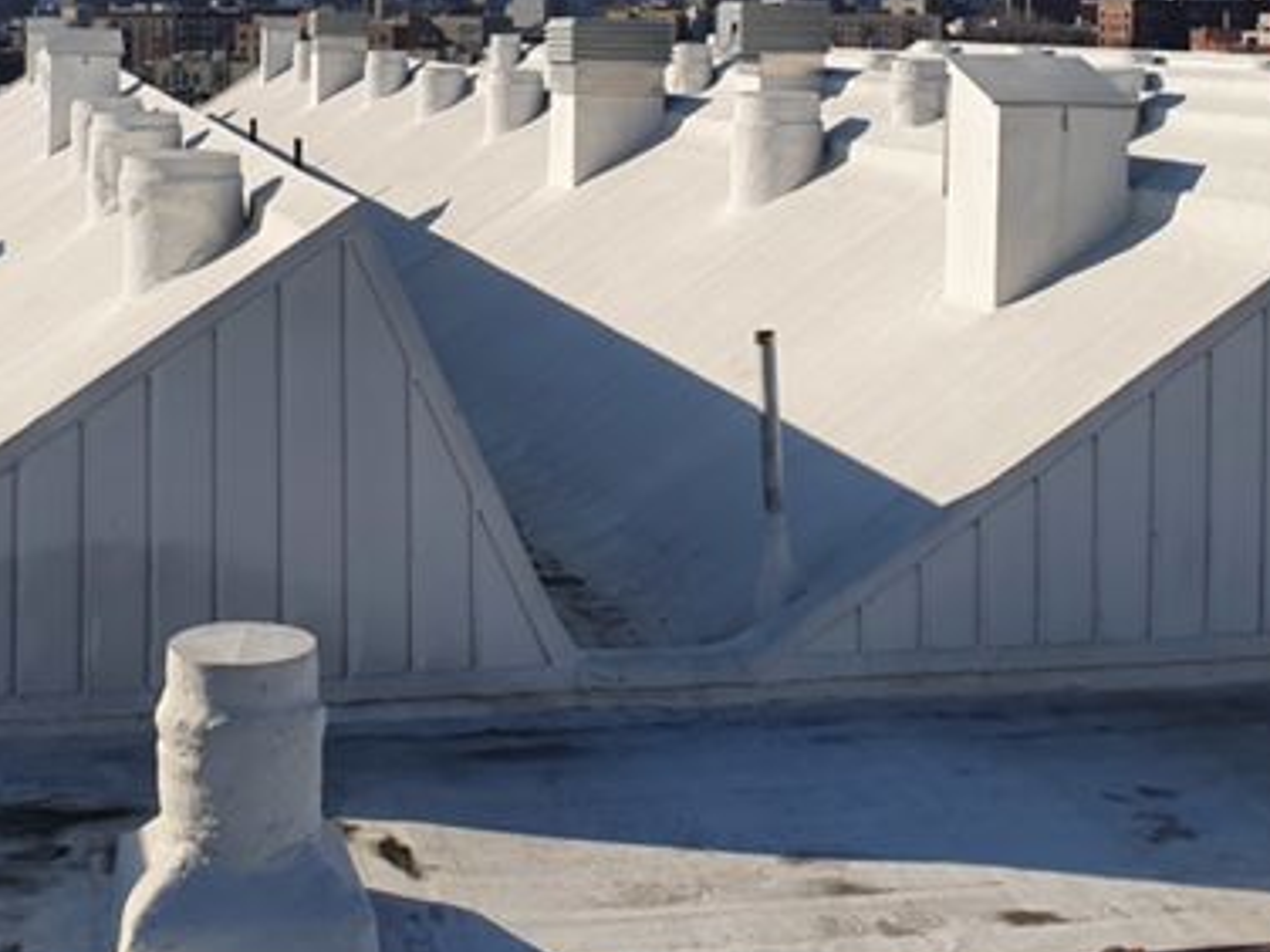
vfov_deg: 24.1
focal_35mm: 59
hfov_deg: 32.3
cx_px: 383
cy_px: 78
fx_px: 2165
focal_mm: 4.32
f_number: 2.4
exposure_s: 1/2552
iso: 50
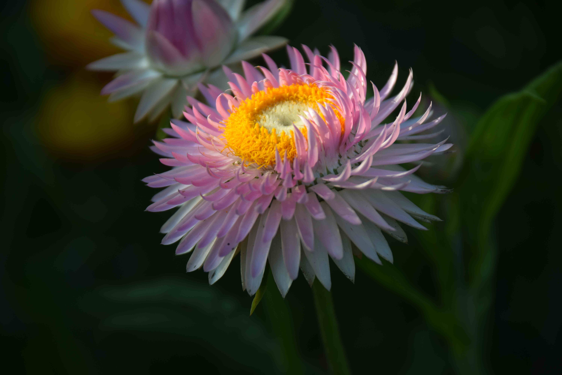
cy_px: 188
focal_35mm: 202
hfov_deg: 10.2
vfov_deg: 6.8
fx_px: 3161
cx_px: 281
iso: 200
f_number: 5.6
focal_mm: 135
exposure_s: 1/320
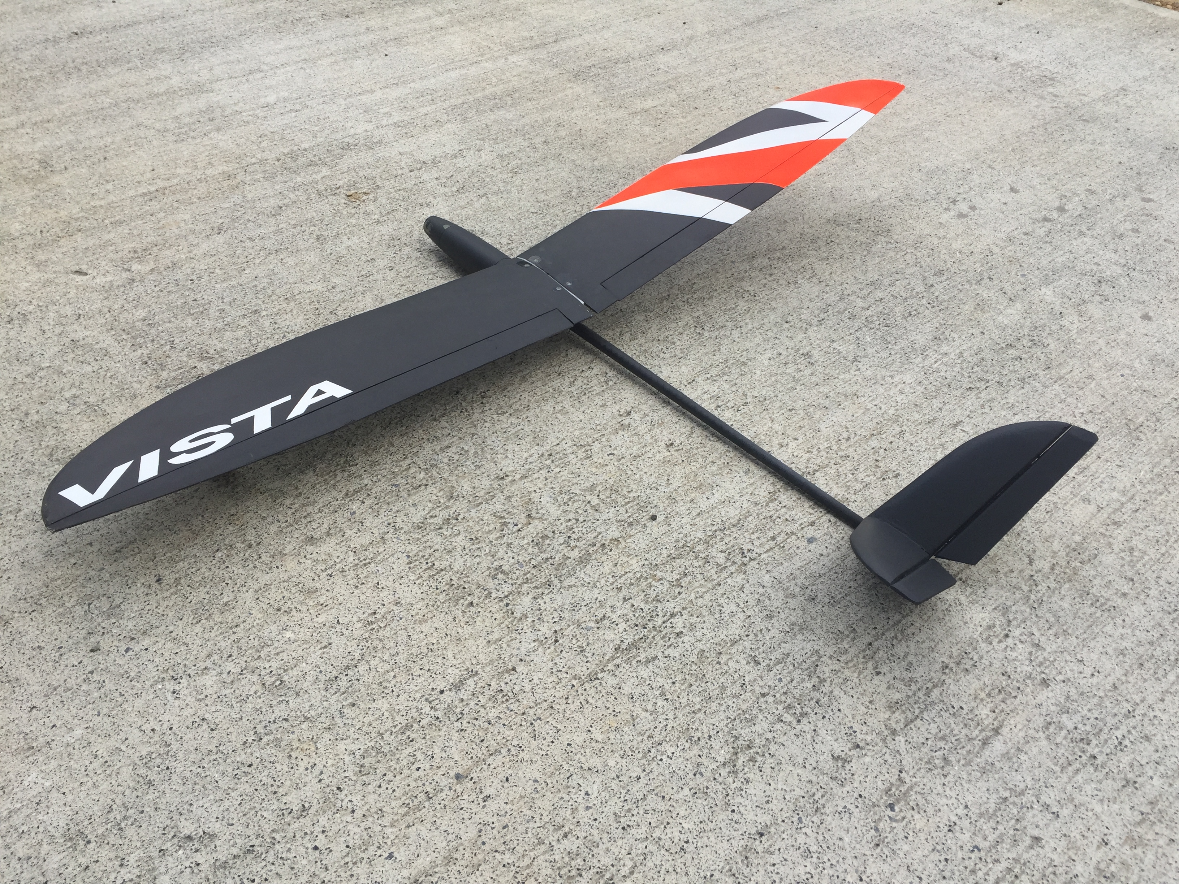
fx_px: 988
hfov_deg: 61.7
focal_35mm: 29
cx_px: 590
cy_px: 442
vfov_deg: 48.2
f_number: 2.2
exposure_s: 1/638
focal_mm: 4.15
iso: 32
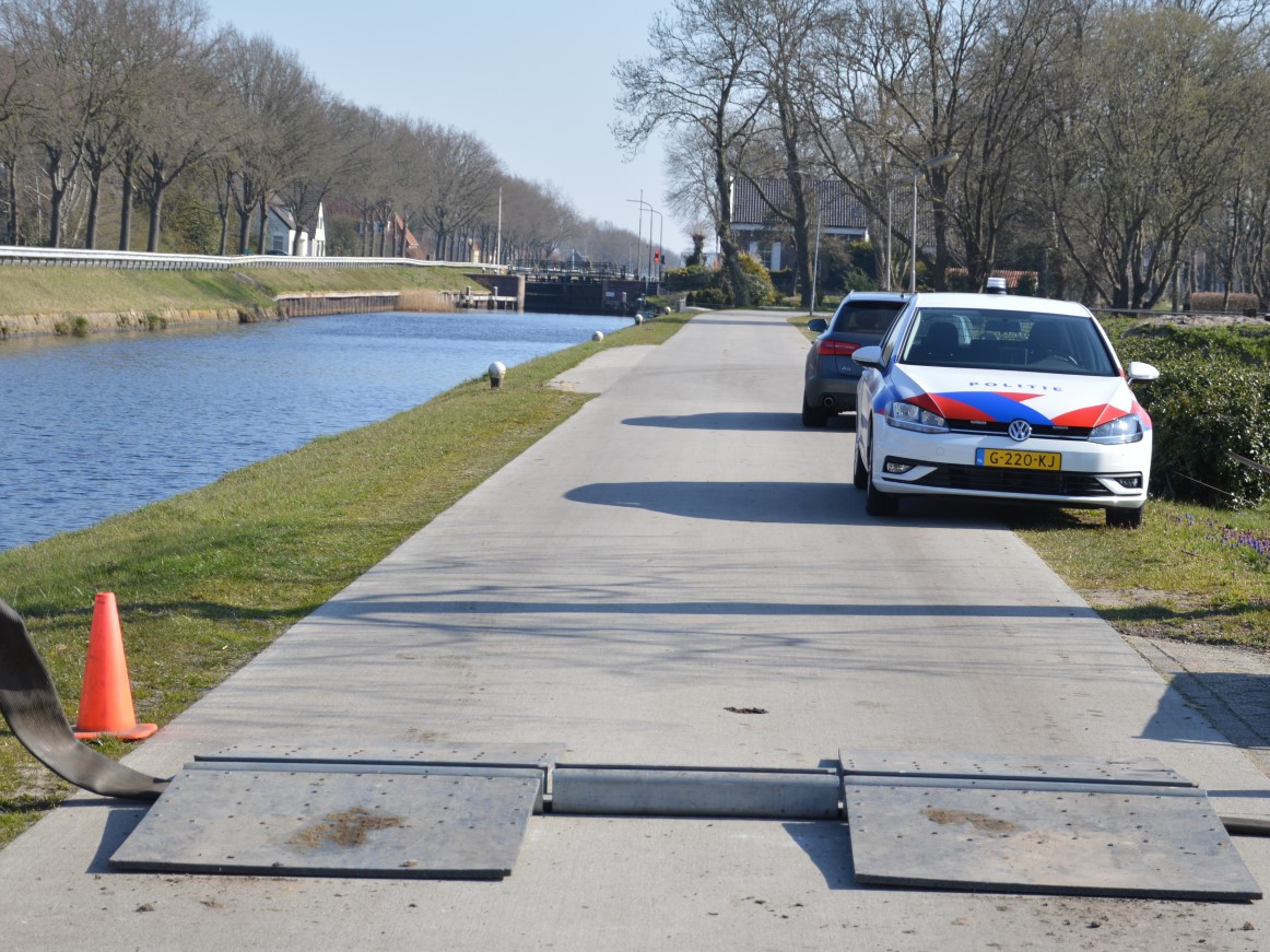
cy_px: 521
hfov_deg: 21.6
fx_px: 3326
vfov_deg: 16.3
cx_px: 660
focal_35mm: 91
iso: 100
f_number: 4.8
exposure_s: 1/400
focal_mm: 45
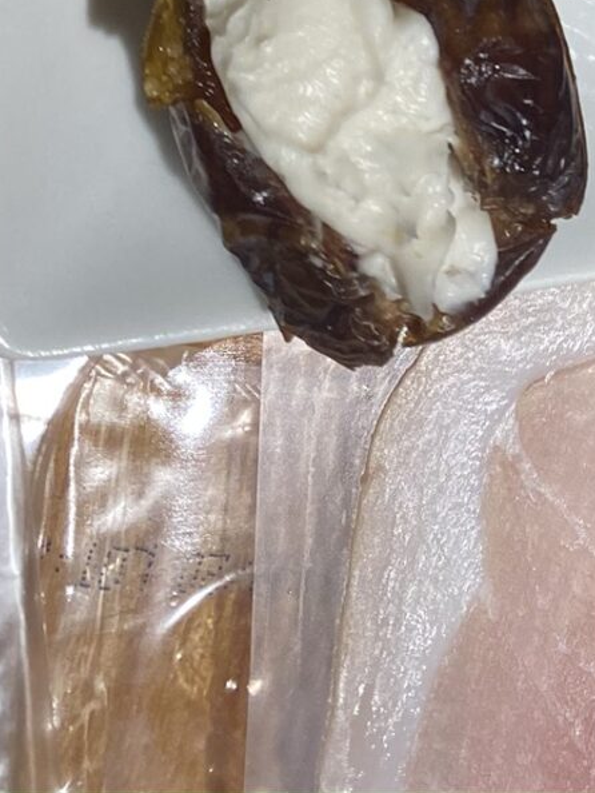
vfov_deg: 19.4
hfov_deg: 16.1
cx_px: 886
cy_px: -487
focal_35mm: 84
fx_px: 1924
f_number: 1.8
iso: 100
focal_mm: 4.25
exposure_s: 1/120
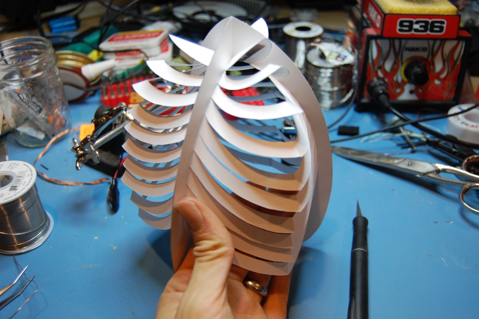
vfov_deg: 36.8
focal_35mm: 36
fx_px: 479
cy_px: 160
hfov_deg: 53.2
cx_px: 240
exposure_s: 1/30
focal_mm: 24
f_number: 4
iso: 450
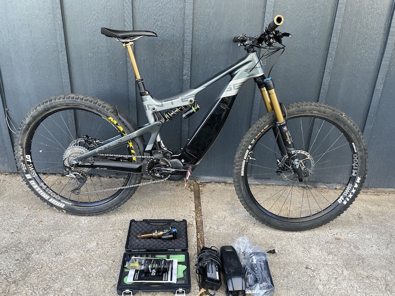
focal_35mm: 26
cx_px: 198
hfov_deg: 67.3
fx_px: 297
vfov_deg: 53.1
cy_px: 148
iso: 125
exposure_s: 1/104
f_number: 1.6
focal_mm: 4.2
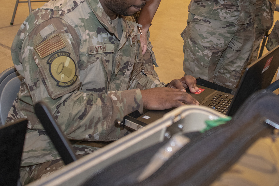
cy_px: 10
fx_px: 511
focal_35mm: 66
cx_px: 215
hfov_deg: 29.9
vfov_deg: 20.1
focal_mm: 32
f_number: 4
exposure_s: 1/125
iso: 800
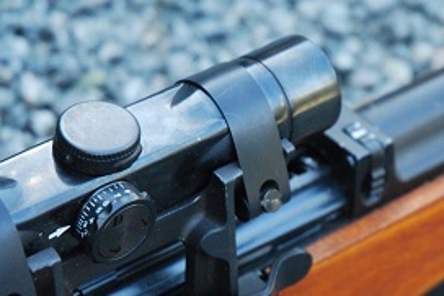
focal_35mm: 232
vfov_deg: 5.9
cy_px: 192
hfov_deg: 8.9
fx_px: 2859
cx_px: 313
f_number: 4.5
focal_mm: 70
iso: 720
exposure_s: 1/125
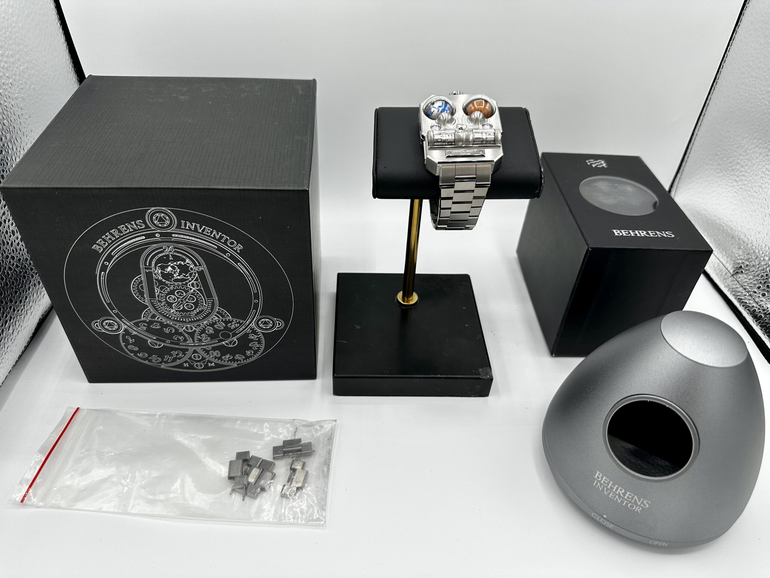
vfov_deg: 56.8
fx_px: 534
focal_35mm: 24
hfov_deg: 71.6
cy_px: 289
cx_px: 385
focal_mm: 6.86
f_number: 1.78
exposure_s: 1/491
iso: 80
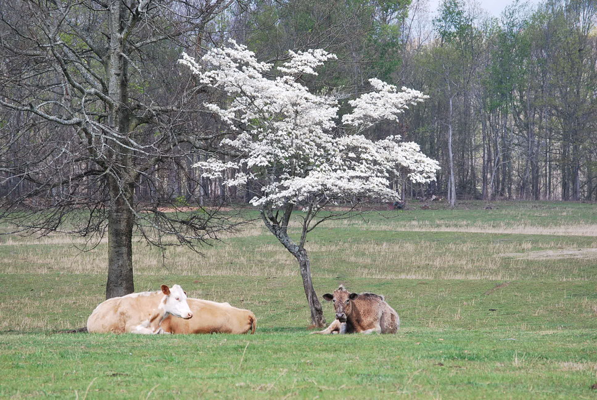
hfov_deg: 6.9
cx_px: 298
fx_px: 4981
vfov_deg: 4.6
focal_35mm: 300
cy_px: 200
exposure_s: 1/250
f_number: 10
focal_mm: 200
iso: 200
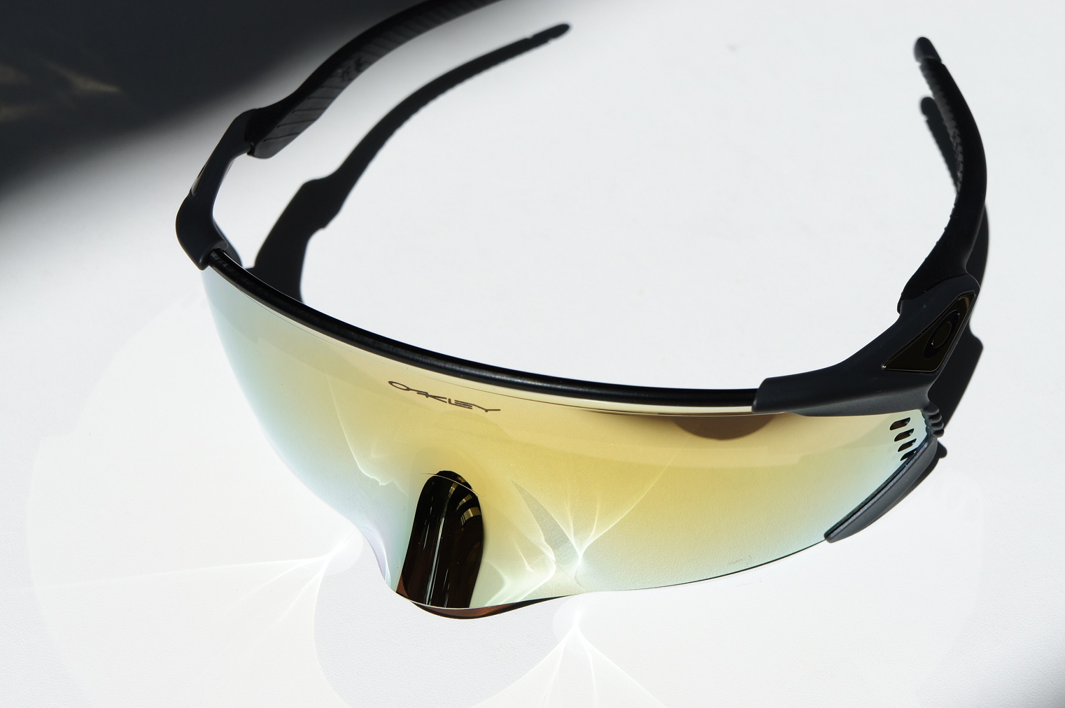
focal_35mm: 82
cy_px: 354
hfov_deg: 24.6
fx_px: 2438
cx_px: 532
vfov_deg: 16.5
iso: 200
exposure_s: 1/500
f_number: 9
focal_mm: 55
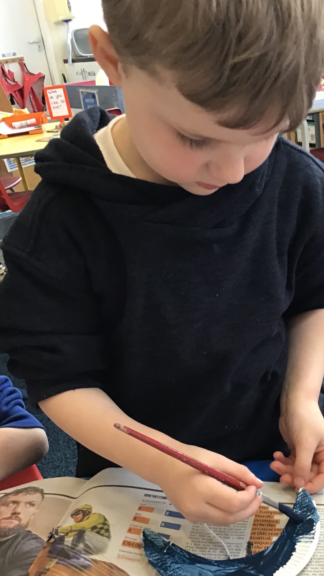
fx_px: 642
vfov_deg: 48.0
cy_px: 352
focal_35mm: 42
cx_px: 247
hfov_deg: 27.9
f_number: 2.4
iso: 64
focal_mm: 3.3
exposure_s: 1/33
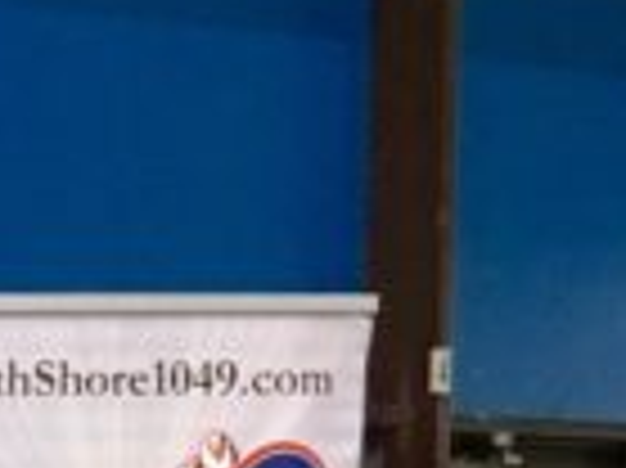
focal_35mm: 225
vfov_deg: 6.3
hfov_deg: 7.5
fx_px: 4065
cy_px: 1040
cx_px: -1356
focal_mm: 4.15
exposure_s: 1/30
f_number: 2.2
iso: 160
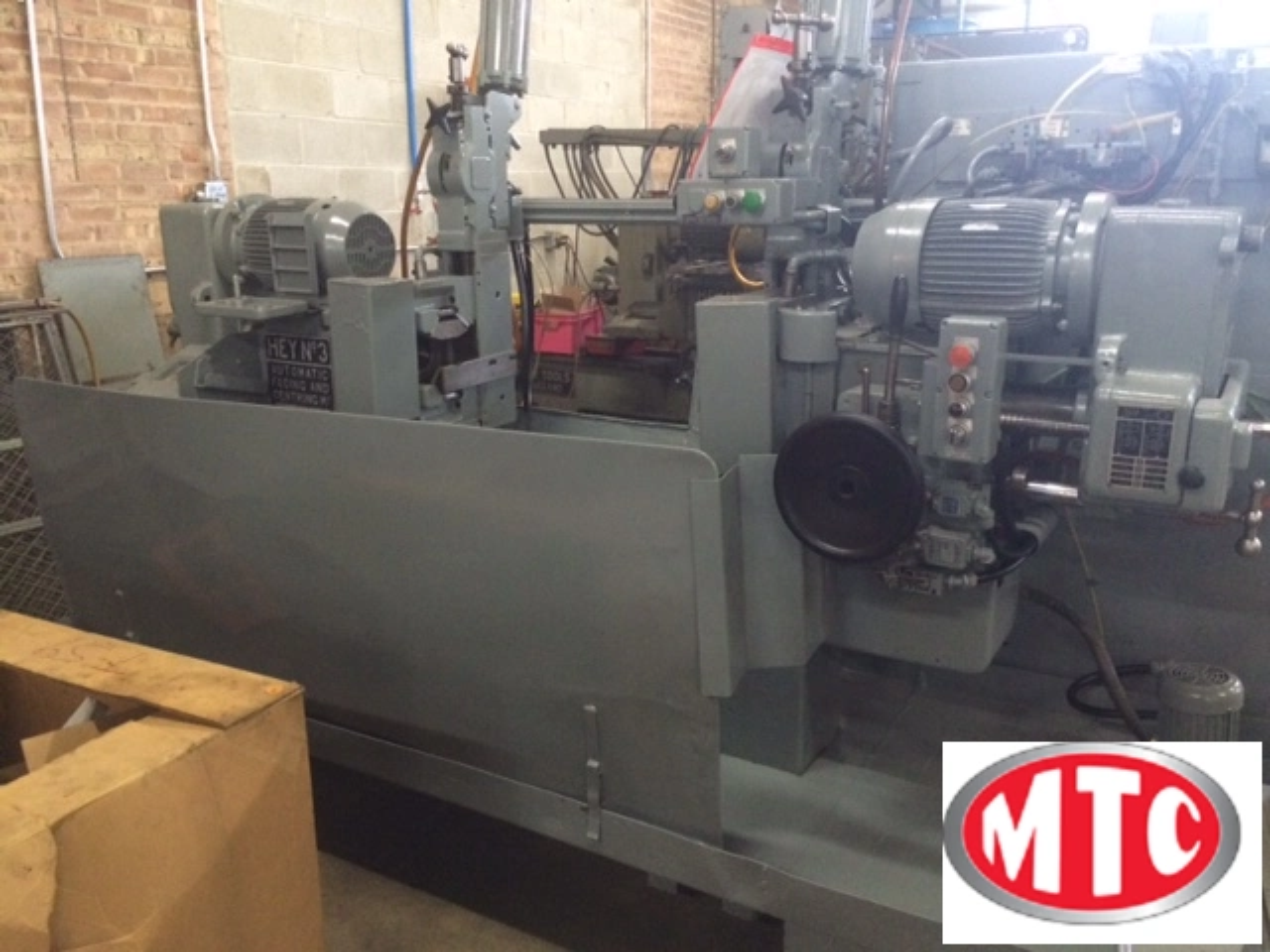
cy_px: 476
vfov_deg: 48.2
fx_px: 1064
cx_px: 635
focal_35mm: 29
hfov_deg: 61.7
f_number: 2.2
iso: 320
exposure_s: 1/30
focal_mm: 4.15
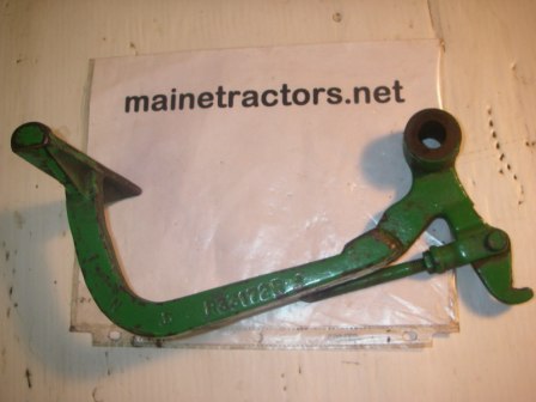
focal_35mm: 38
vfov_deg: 37.7
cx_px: 268
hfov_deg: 49.0
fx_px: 588
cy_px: 201
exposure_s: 1/40
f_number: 3.3
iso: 200
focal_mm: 6.3
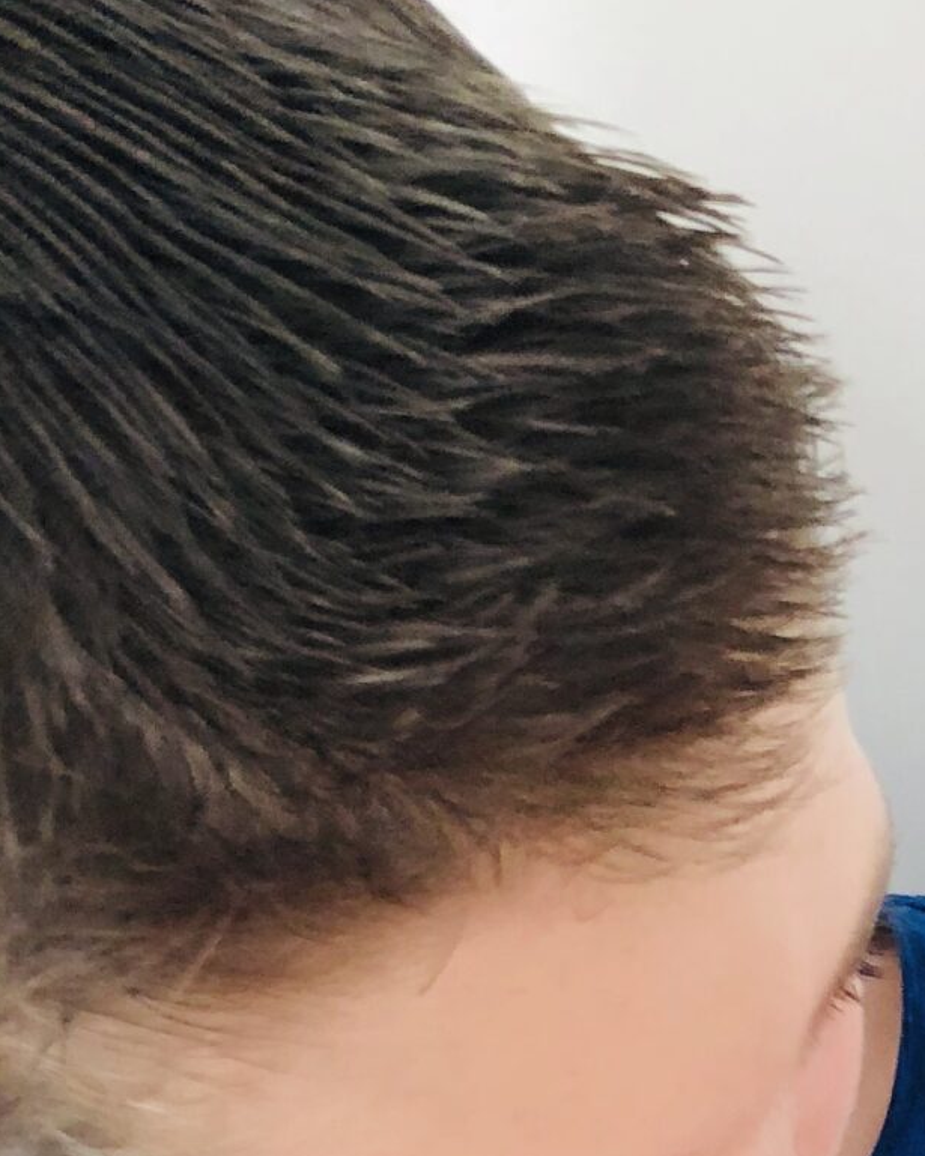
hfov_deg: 15.4
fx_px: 3115
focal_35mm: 91
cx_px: 1438
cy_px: 1912
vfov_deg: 17.9
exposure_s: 1/30
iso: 25
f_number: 1.8
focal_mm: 3.99
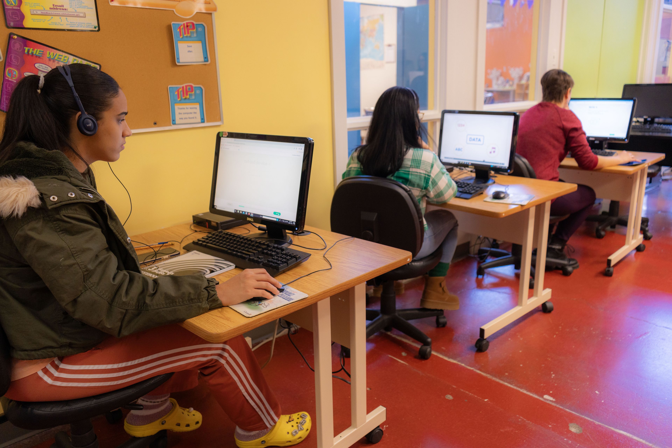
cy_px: 224
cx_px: 336
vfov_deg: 46.4
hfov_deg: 65.5
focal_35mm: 28
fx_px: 523
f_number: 3.5
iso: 1000
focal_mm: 28
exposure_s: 1/100
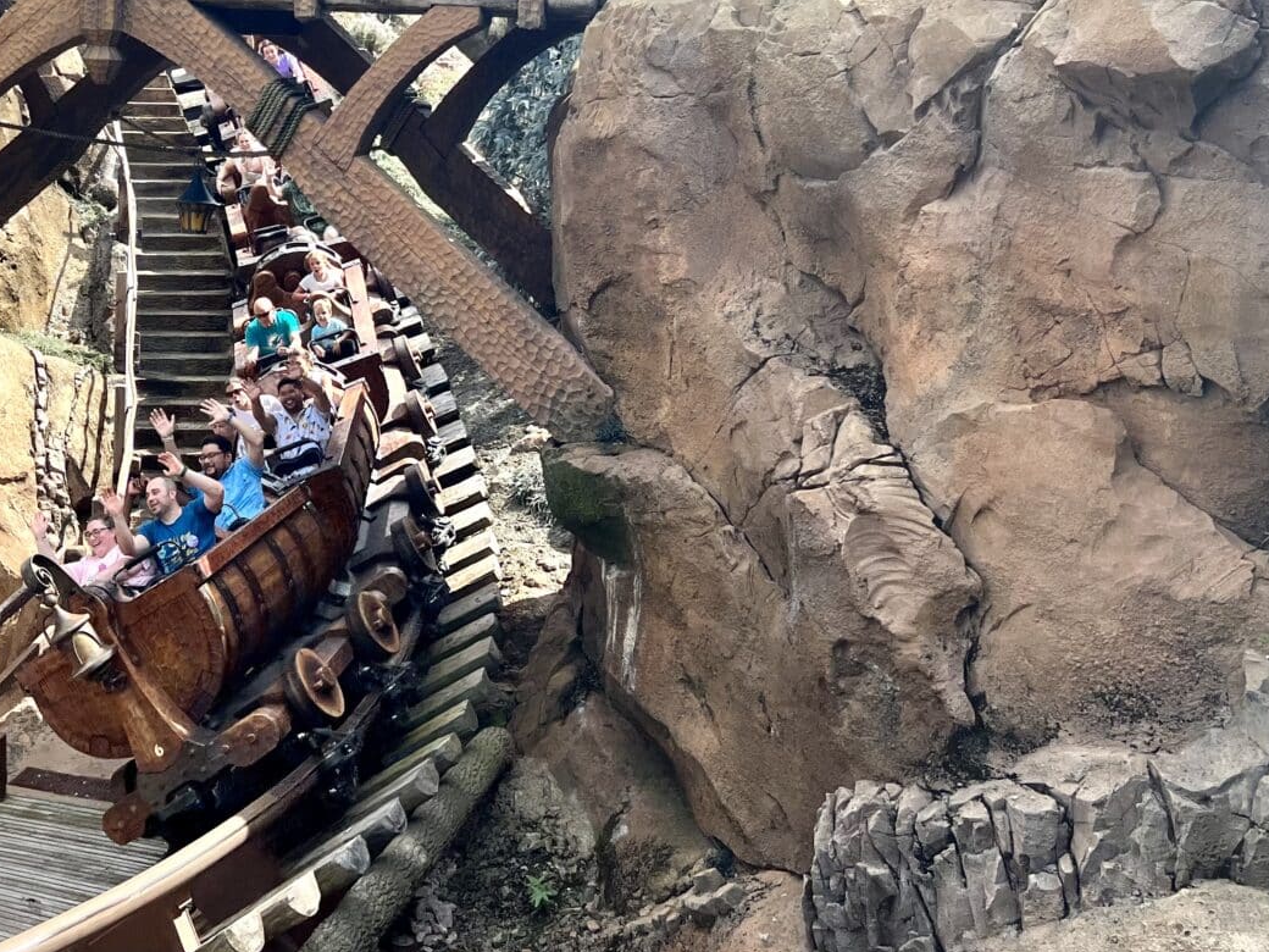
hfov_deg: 38.0
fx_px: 1760
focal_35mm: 48
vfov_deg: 29.5
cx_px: 225
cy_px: 175
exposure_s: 1/2457
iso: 50
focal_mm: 5.7
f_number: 1.5
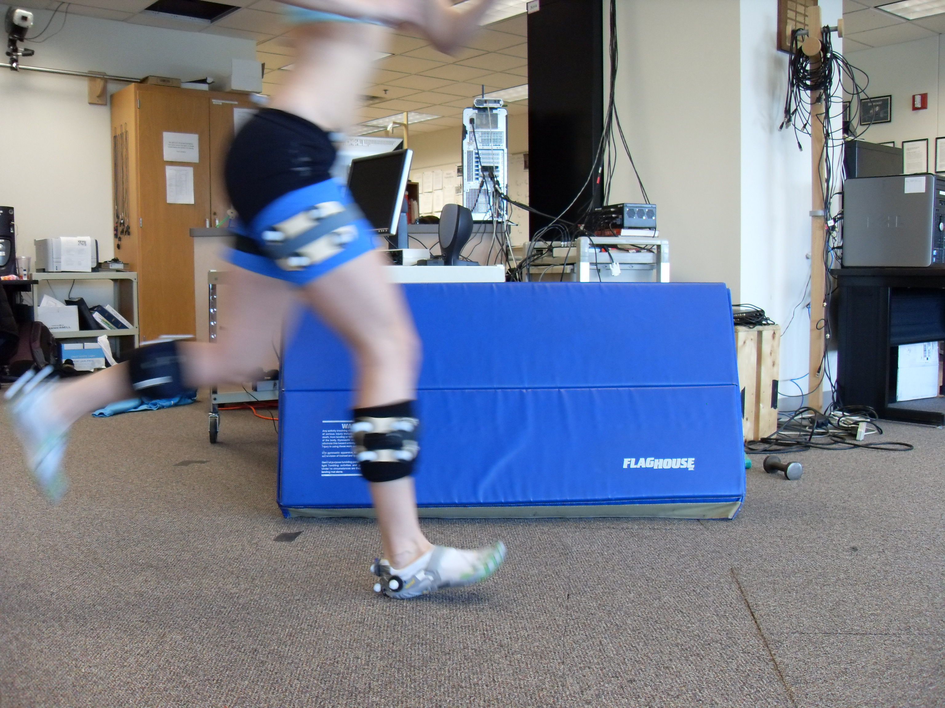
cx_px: 472
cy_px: 354
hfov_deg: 54.0
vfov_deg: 41.8
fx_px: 928
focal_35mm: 34
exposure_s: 1/45
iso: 200
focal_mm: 6.3
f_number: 2.8
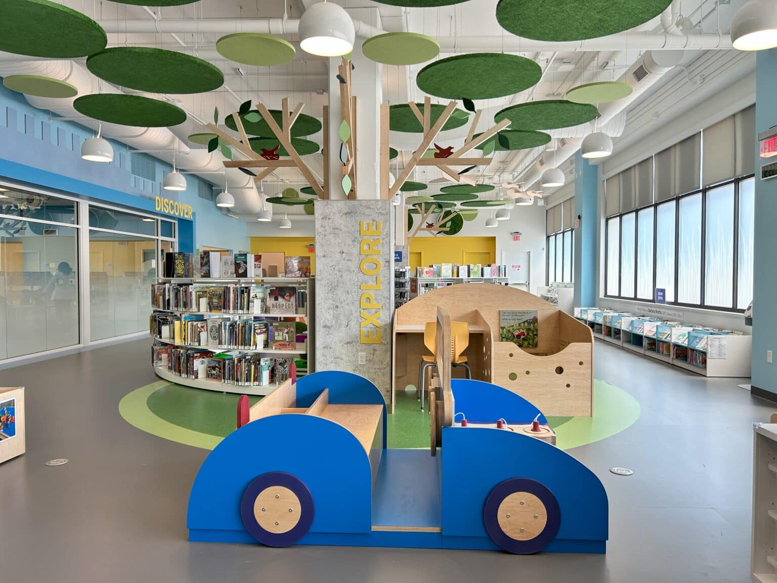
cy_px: 292
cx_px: 388
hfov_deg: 67.3
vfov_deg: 53.1
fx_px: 584
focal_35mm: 26
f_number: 1.5
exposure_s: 1/304
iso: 50
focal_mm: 5.7
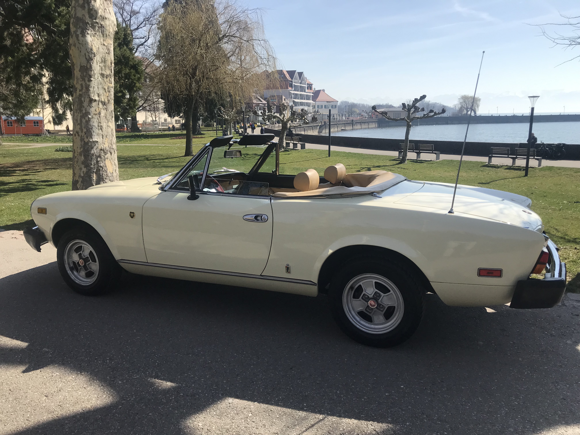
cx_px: 290
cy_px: 218
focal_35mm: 28
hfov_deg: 63.4
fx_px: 469
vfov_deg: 49.7
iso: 20
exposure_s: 1/2457
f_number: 1.8
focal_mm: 3.99
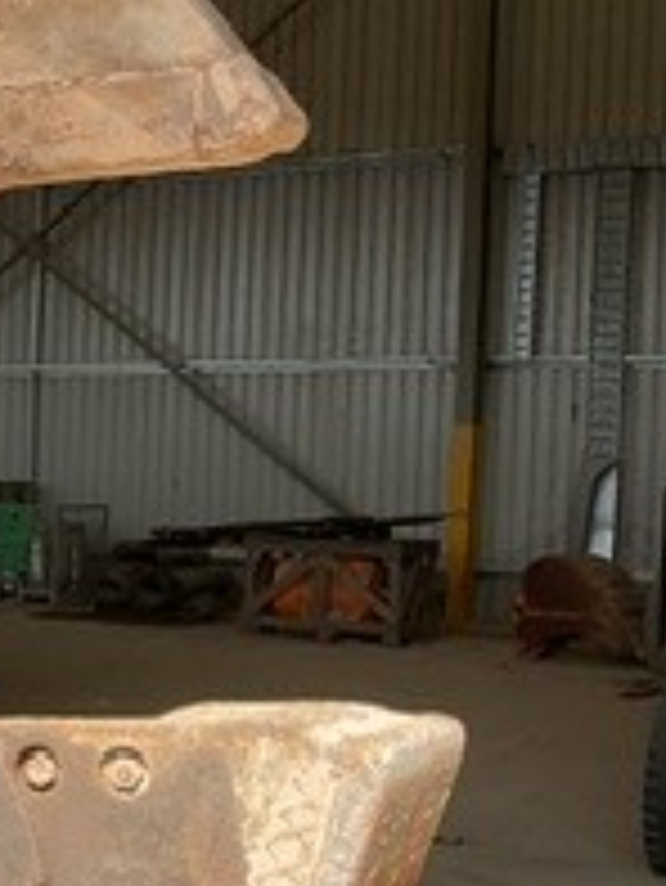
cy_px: 576
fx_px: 2409
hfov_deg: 13.6
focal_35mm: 94
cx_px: -644
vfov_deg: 20.8
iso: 16
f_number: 1.8
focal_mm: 3
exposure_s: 1/944
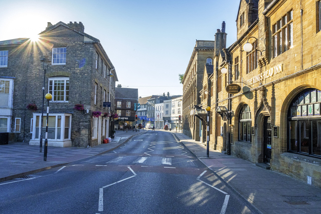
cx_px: 160
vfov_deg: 41.7
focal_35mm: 32
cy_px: 107
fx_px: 281
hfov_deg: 59.5
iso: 1600
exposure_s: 1/1000
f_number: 11
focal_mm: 21
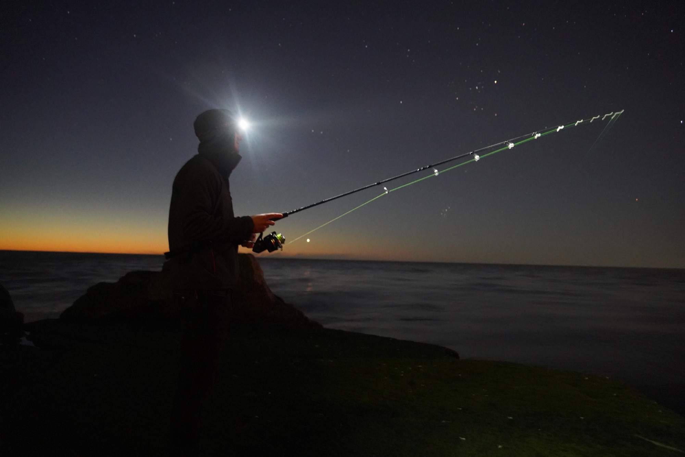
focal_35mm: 28
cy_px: 228
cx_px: 342
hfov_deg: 65.5
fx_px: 533
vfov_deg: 46.4
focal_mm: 28
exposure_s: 1
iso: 12800
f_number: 2.8
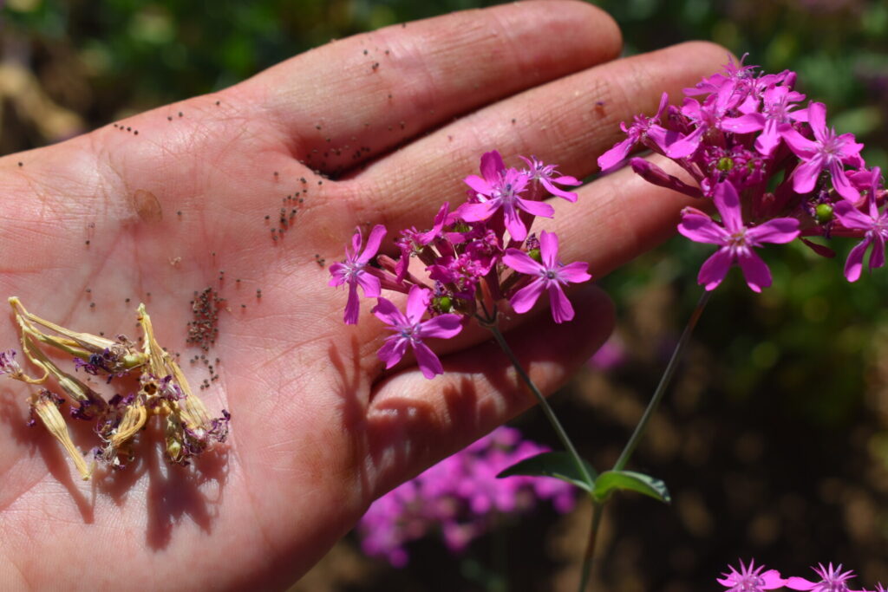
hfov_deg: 28.1
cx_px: 444
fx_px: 1776
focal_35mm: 72
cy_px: 296
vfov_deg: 18.9
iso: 100
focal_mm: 48
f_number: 9
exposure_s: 1/320
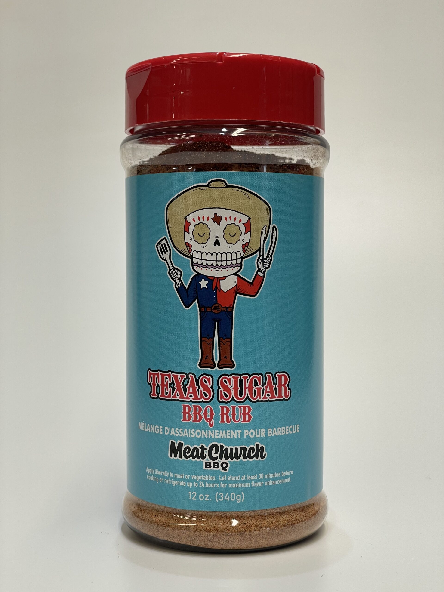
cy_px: 296
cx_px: 222
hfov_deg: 28.0
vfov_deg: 36.8
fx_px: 889
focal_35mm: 52
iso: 32
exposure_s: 1/120
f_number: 2
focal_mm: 6
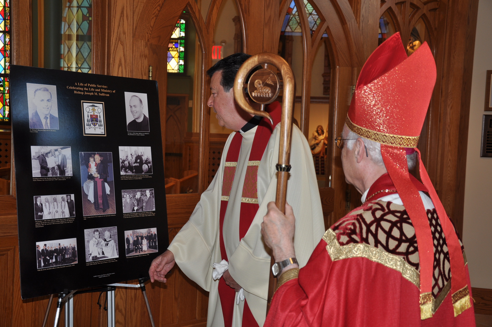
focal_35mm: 48
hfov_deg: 41.2
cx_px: 246
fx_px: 655
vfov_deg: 28.0
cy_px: 164
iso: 250
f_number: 4.2
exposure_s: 1/60
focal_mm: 32
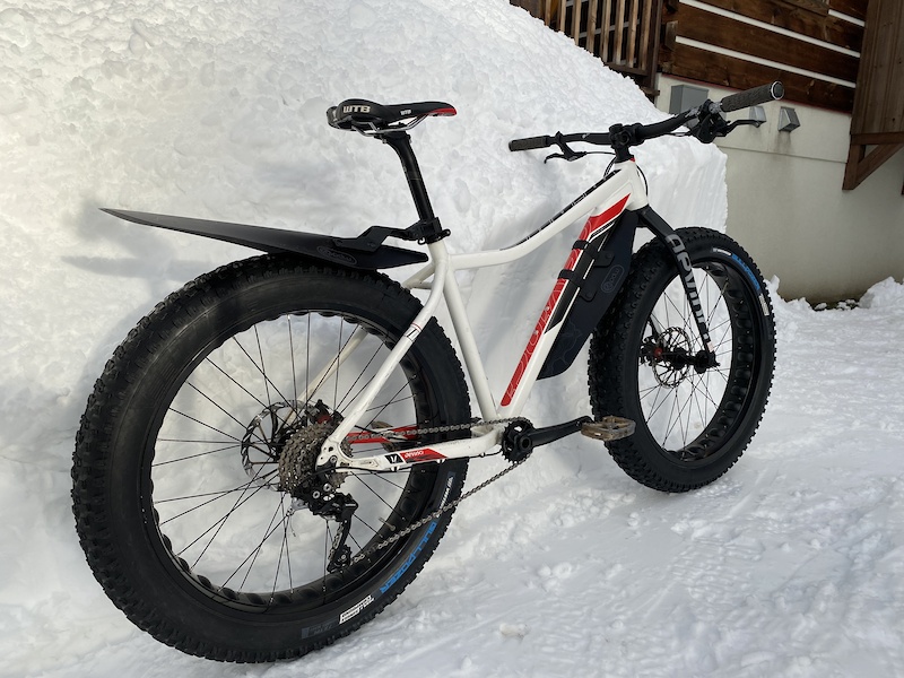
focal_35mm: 26
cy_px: 339
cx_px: 452
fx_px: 679
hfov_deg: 67.3
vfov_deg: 53.1
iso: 32
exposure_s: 1/3846
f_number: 1.8
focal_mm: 4.25
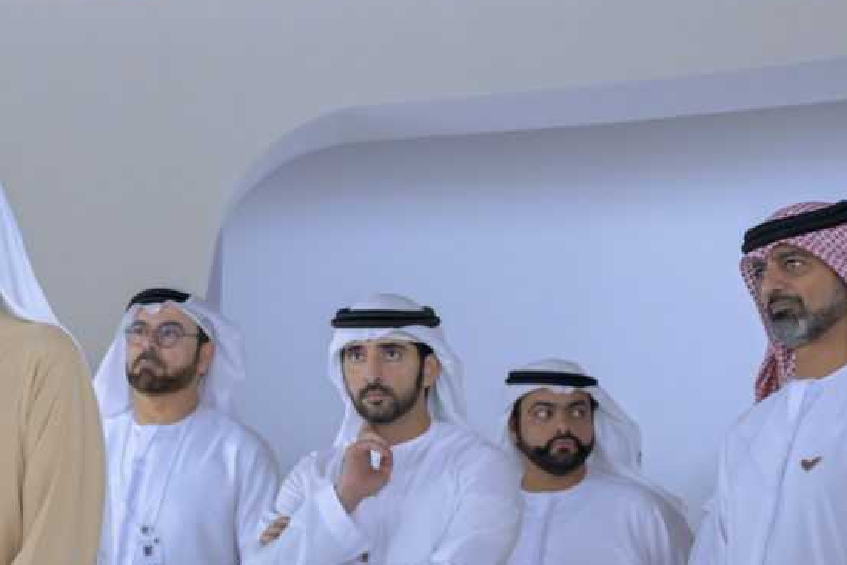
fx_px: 2494
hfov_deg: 19.1
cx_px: 211
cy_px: 369
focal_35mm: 106
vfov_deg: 12.9
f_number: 3.5
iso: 1250
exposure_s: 1/250
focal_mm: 36
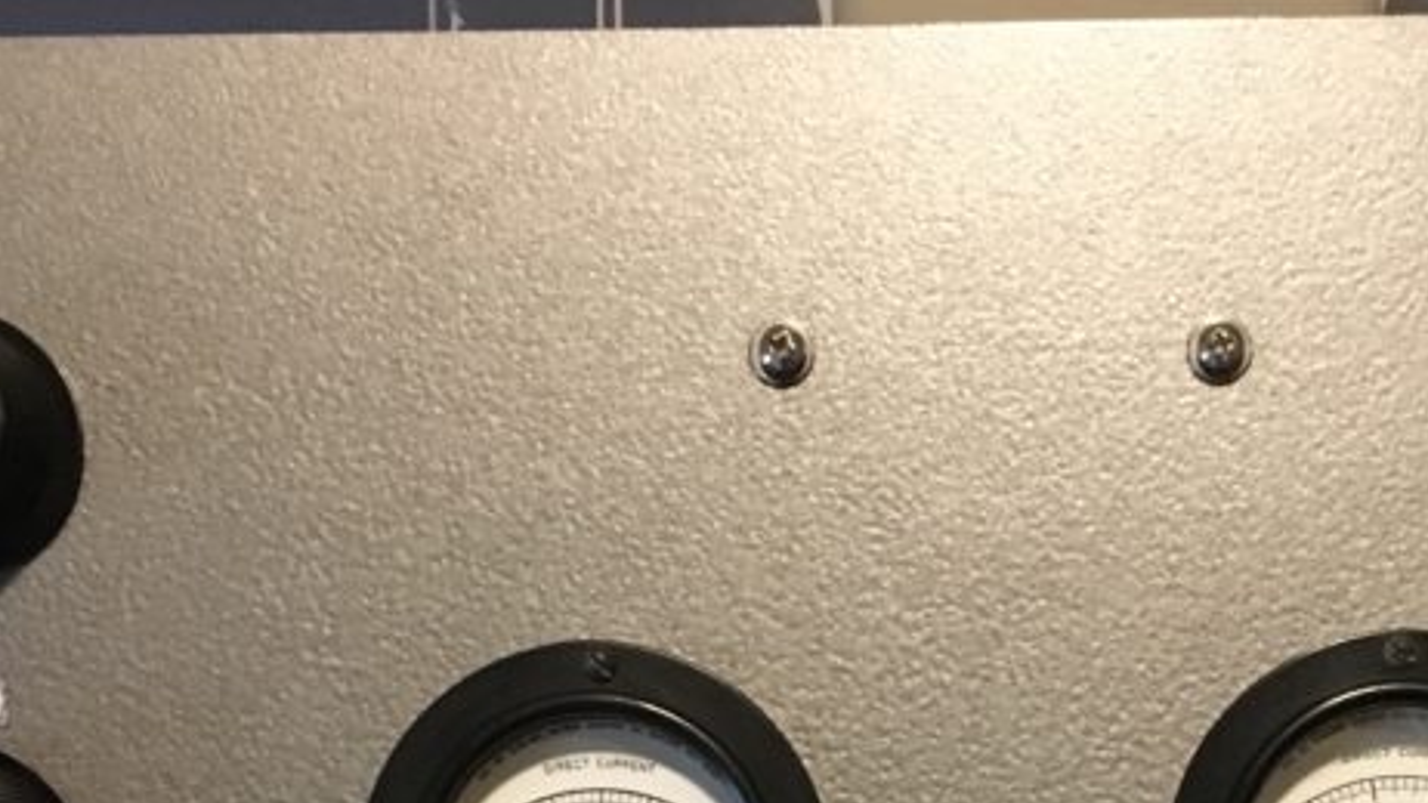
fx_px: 2651
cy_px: 1130
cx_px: 1035
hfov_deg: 29.8
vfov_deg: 16.1
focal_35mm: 70
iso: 320
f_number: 2.2
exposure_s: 1/15
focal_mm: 4.15
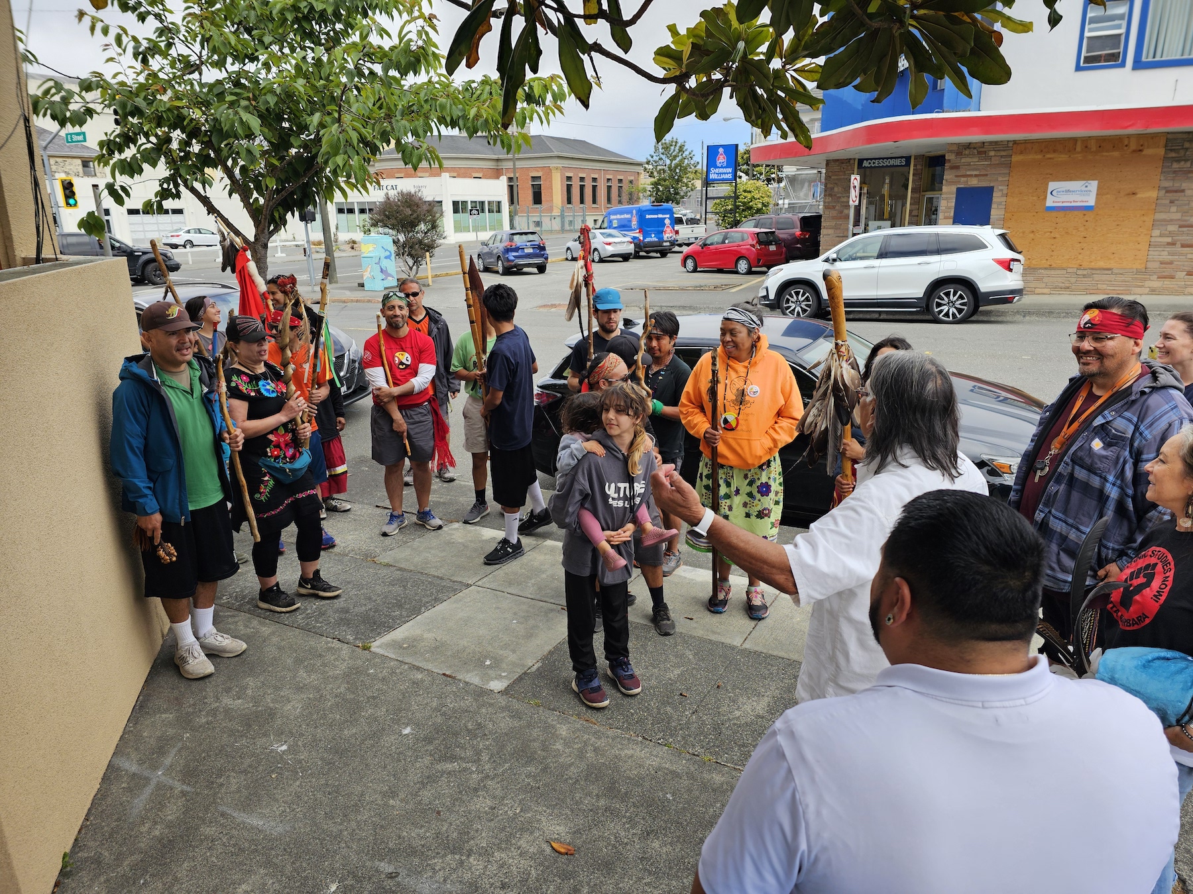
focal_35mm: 23
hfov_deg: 73.9
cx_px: 596
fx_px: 793
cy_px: 447
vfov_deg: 58.9
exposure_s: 1/336
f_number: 1.7
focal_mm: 6.3
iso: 10
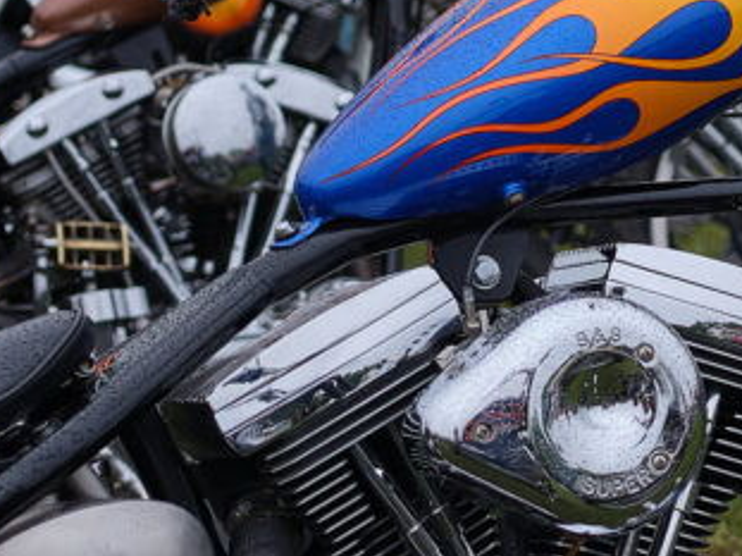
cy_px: 327
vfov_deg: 8.3
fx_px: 3814
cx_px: 923
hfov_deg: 10.9
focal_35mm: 178
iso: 640
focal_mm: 45
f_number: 2.8
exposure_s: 1/900
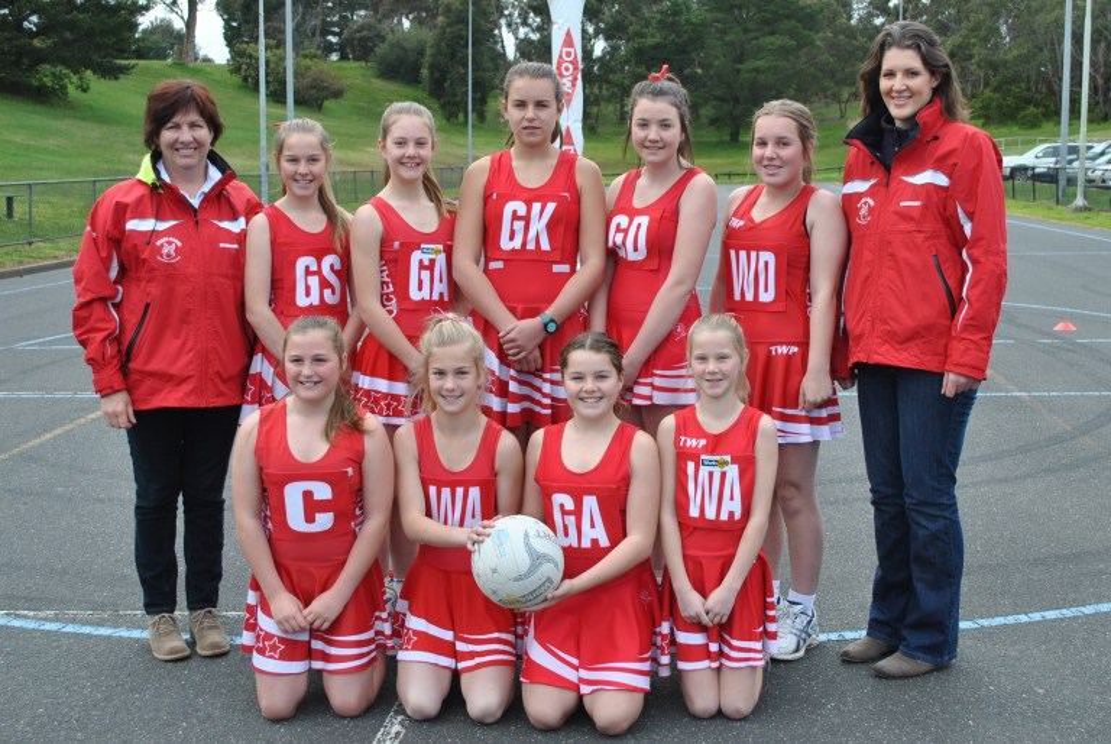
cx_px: 556
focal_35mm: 39
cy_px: 372
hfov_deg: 49.5
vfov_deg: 34.3
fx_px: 1205
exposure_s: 1/125
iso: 100
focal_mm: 26
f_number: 5.6
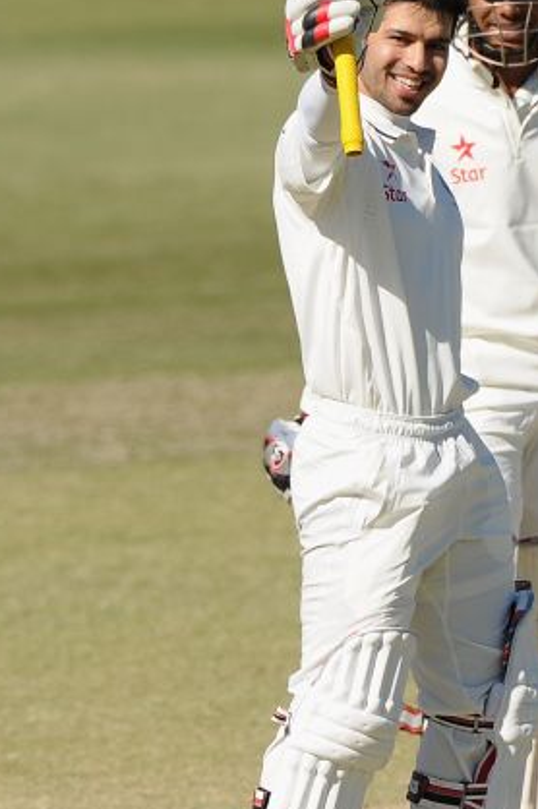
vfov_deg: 2.1
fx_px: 22205
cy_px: 373
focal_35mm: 989
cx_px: 461
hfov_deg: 1.4
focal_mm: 550
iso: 200
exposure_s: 1/1250
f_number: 5
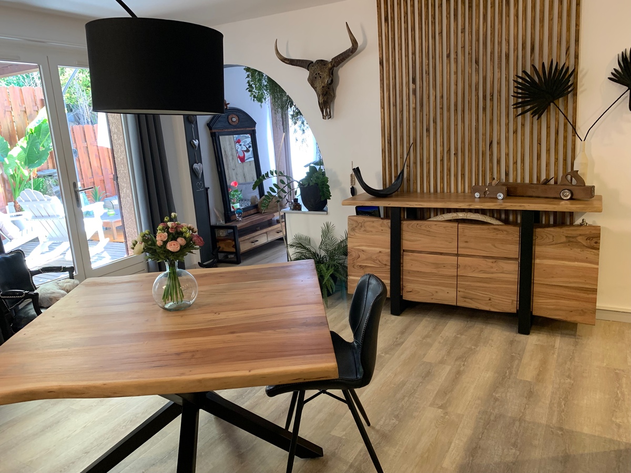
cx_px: 316
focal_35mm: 26
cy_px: 236
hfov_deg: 67.3
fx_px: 474
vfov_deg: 53.1
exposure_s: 1/50
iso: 125
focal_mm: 4.25
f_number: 1.8
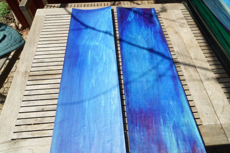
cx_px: 115
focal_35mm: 24
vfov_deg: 53.2
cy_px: 76
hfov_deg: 73.7
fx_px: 153
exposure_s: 1/2000
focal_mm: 24
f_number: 5.6
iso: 500
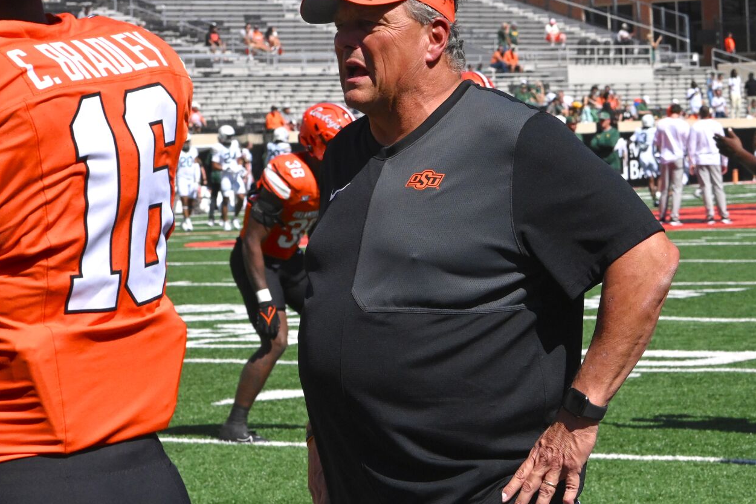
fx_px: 3107
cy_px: 152
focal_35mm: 148
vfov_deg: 9.3
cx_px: 409
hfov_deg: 13.9
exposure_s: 1/5000
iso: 2000
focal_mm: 70
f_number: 11
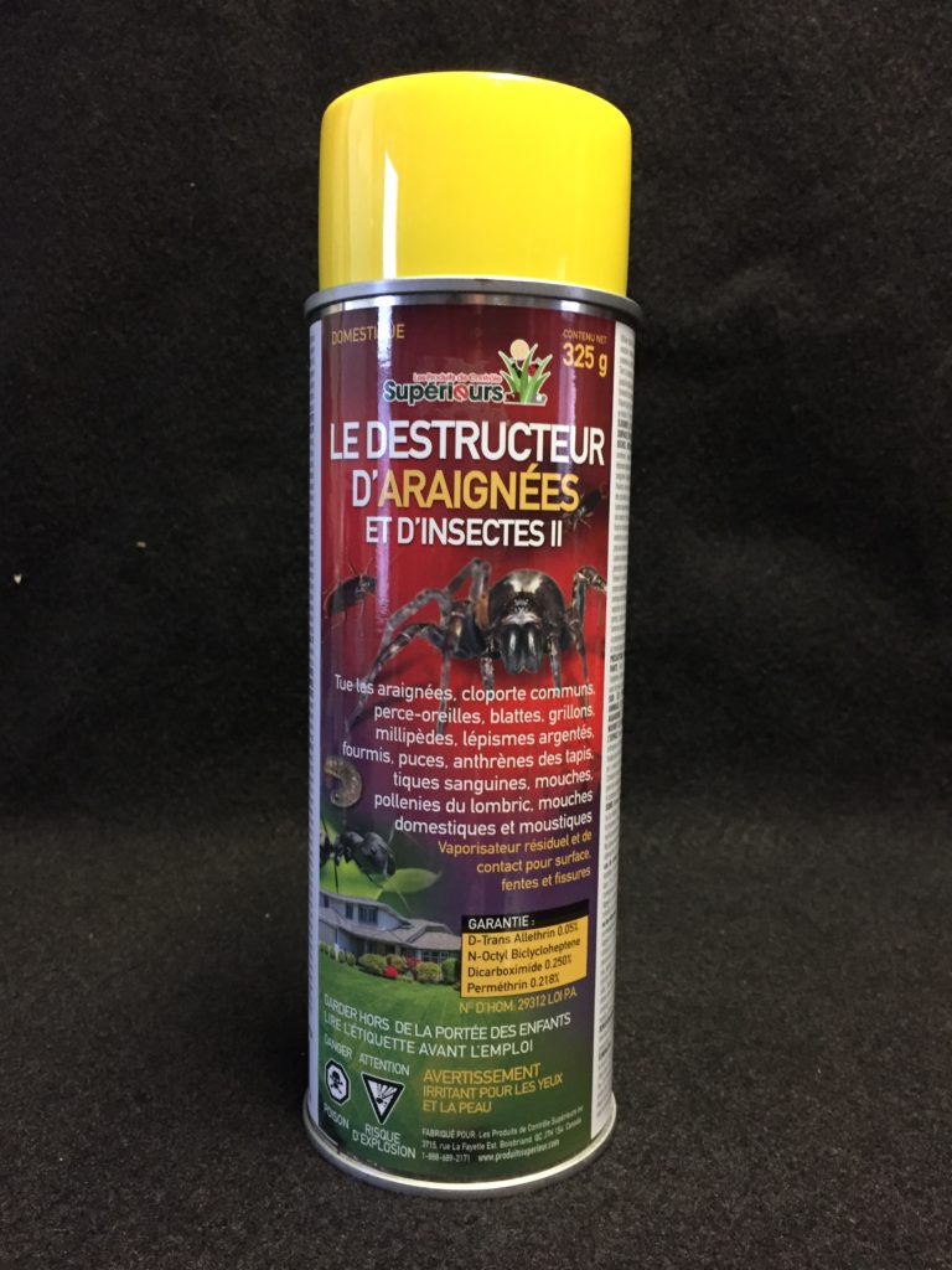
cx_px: 476
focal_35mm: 29
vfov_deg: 61.7
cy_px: 635
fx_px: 1063
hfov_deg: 48.2
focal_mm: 4.15
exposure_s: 1/20
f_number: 2.2
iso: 250
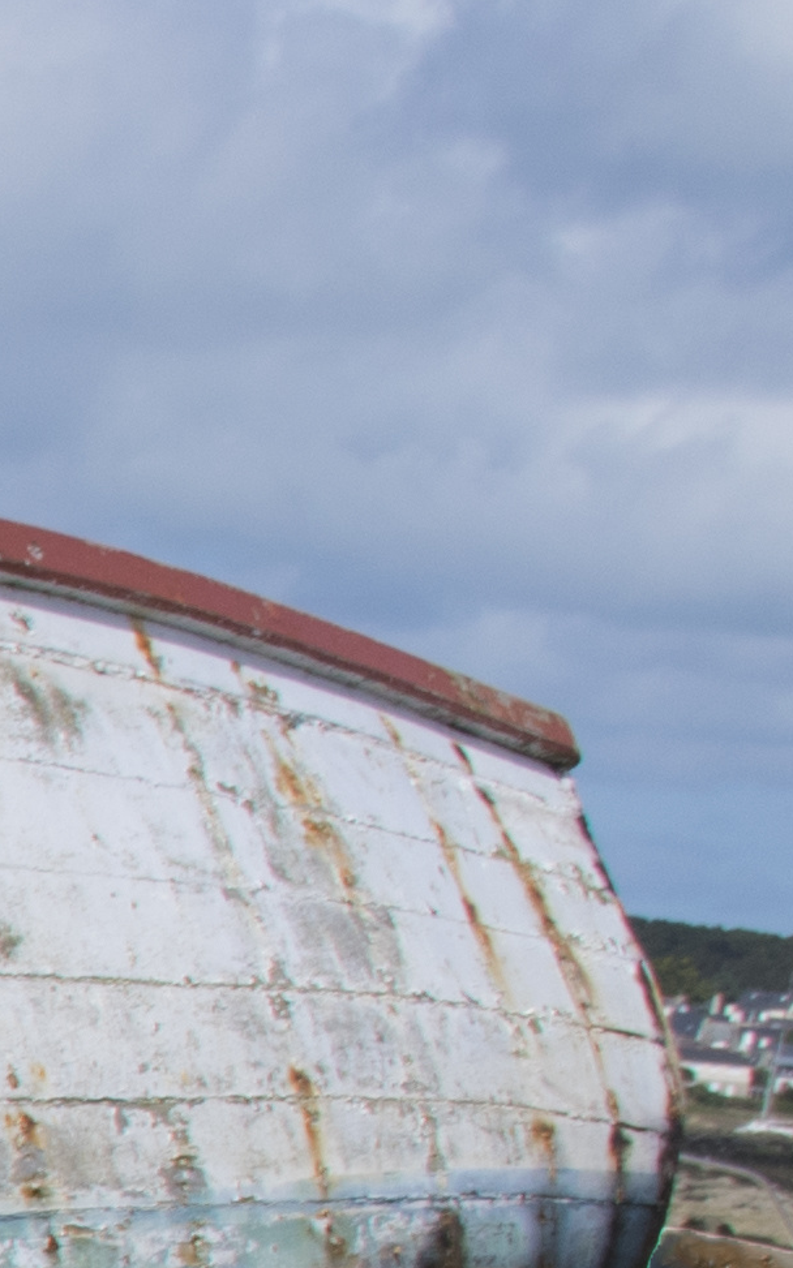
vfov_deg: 8.4
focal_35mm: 245
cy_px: 1886
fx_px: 8473
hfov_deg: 4.6
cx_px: -2979
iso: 200
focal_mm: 26
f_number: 11
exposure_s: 1/500
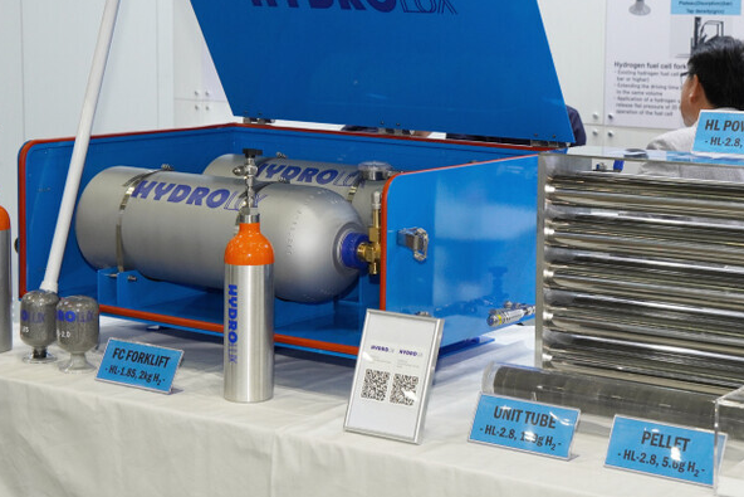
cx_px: 466
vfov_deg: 18.7
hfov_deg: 27.6
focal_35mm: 73
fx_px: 1509
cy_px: 194
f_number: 4
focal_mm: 30
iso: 640
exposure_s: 1/160
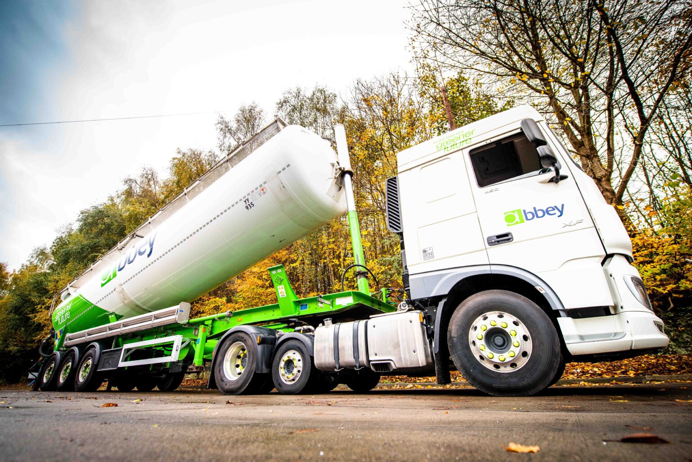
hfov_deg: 96.7
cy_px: 231
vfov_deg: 73.8
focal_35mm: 16
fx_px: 308
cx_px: 346
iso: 400
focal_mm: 16
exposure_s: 1/320
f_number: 4
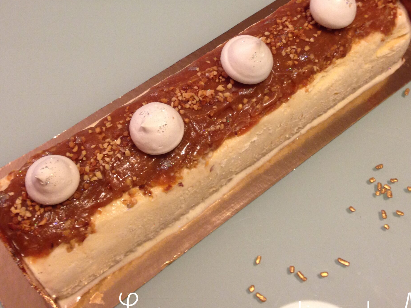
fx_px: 546
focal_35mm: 46
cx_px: 209
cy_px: 123
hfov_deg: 41.2
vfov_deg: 31.4
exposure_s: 1/20
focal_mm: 4.12
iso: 160
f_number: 2.4
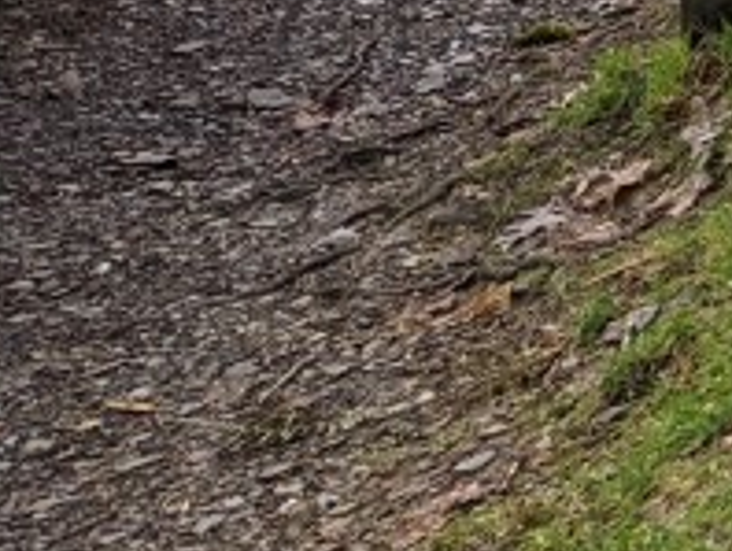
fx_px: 3070
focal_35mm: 145
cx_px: 2190
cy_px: -311
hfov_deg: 10.1
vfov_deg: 9.9
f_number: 1.85
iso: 47
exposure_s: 1/343
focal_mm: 6.81
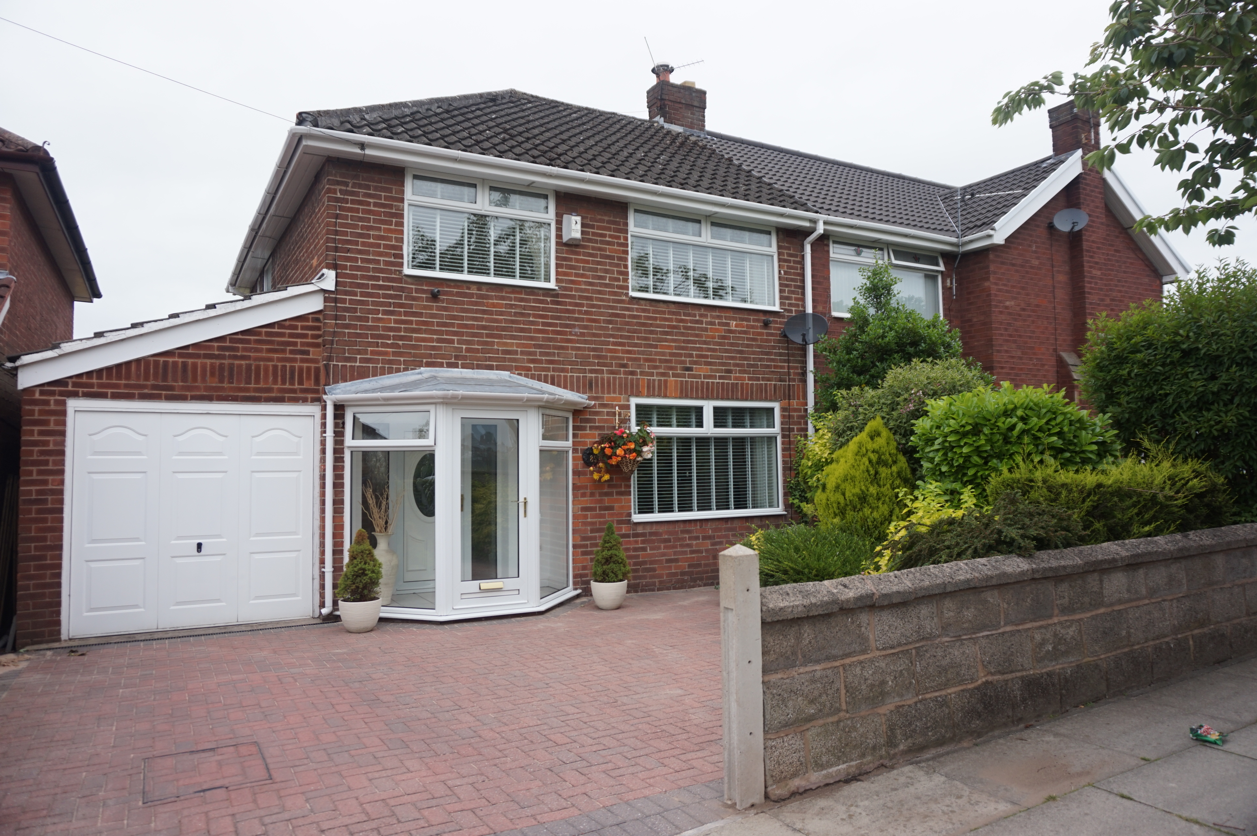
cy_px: 418
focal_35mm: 24
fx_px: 837
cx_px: 628
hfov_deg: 73.8
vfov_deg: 53.1
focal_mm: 16
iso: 100
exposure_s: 1/640
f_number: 3.5
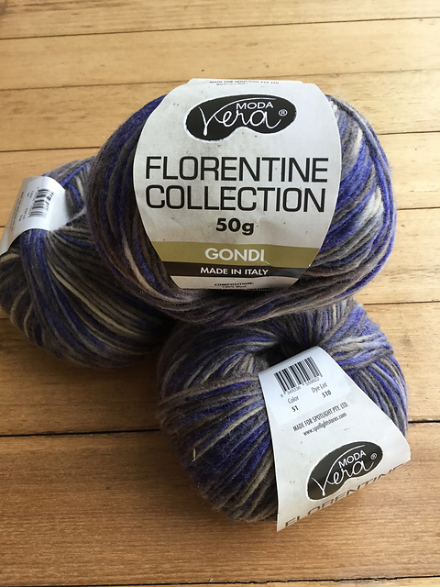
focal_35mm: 31
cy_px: 294
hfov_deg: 45.4
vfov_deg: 58.4
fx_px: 525
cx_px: 220
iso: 25
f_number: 2.4
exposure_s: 1/40
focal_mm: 3.3
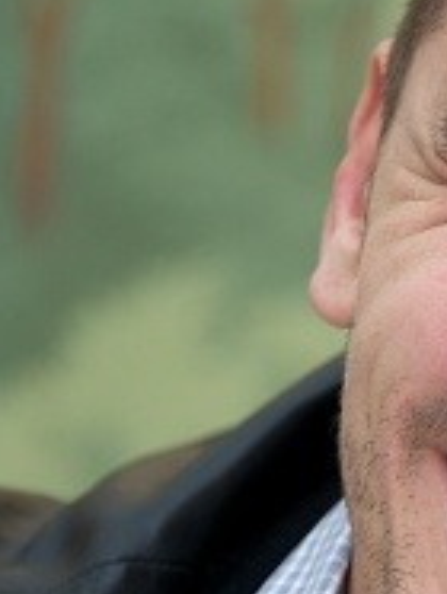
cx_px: 624
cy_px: 476
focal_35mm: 918
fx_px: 15770
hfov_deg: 1.6
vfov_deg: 2.2
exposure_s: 1/60
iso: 500
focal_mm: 300
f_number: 5.6
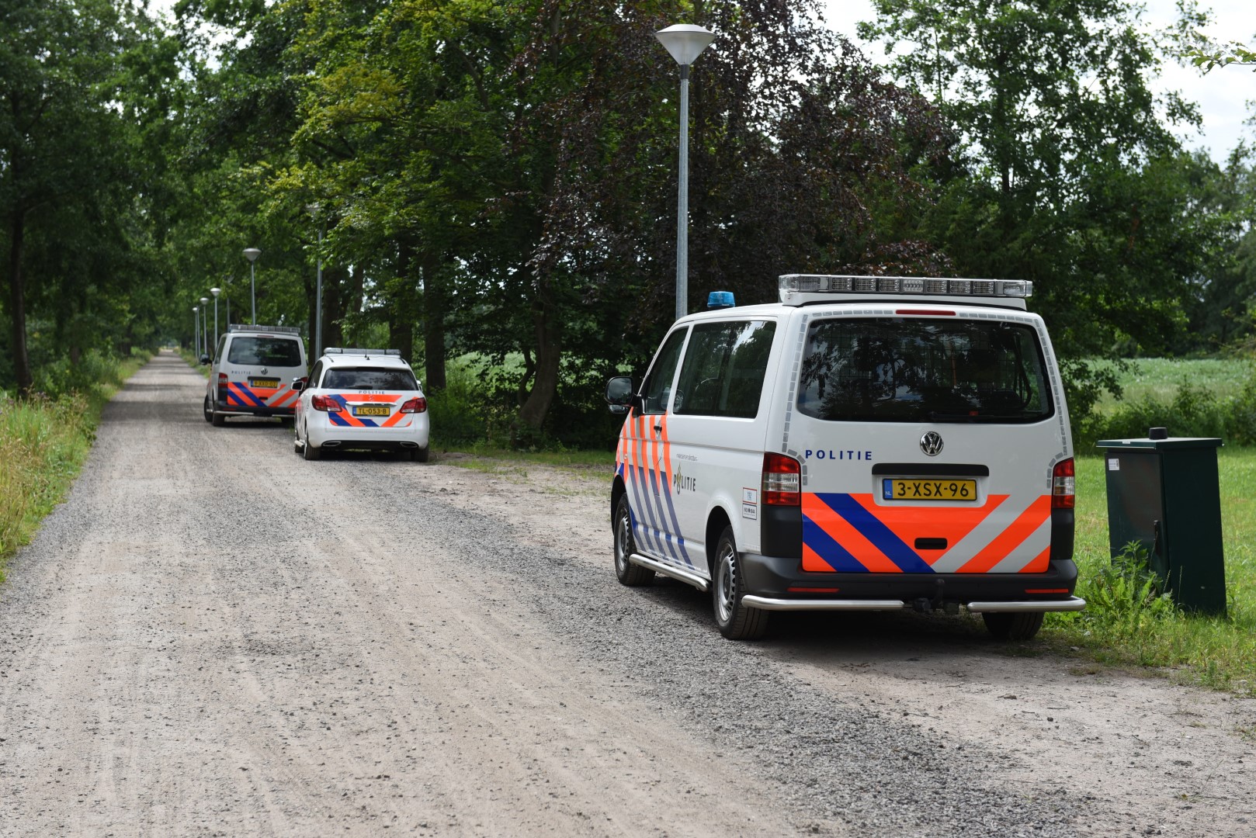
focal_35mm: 70
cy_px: 419
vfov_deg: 19.5
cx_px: 628
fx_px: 2443
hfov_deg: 28.8
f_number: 5.6
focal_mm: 70
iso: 500
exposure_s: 1/1600
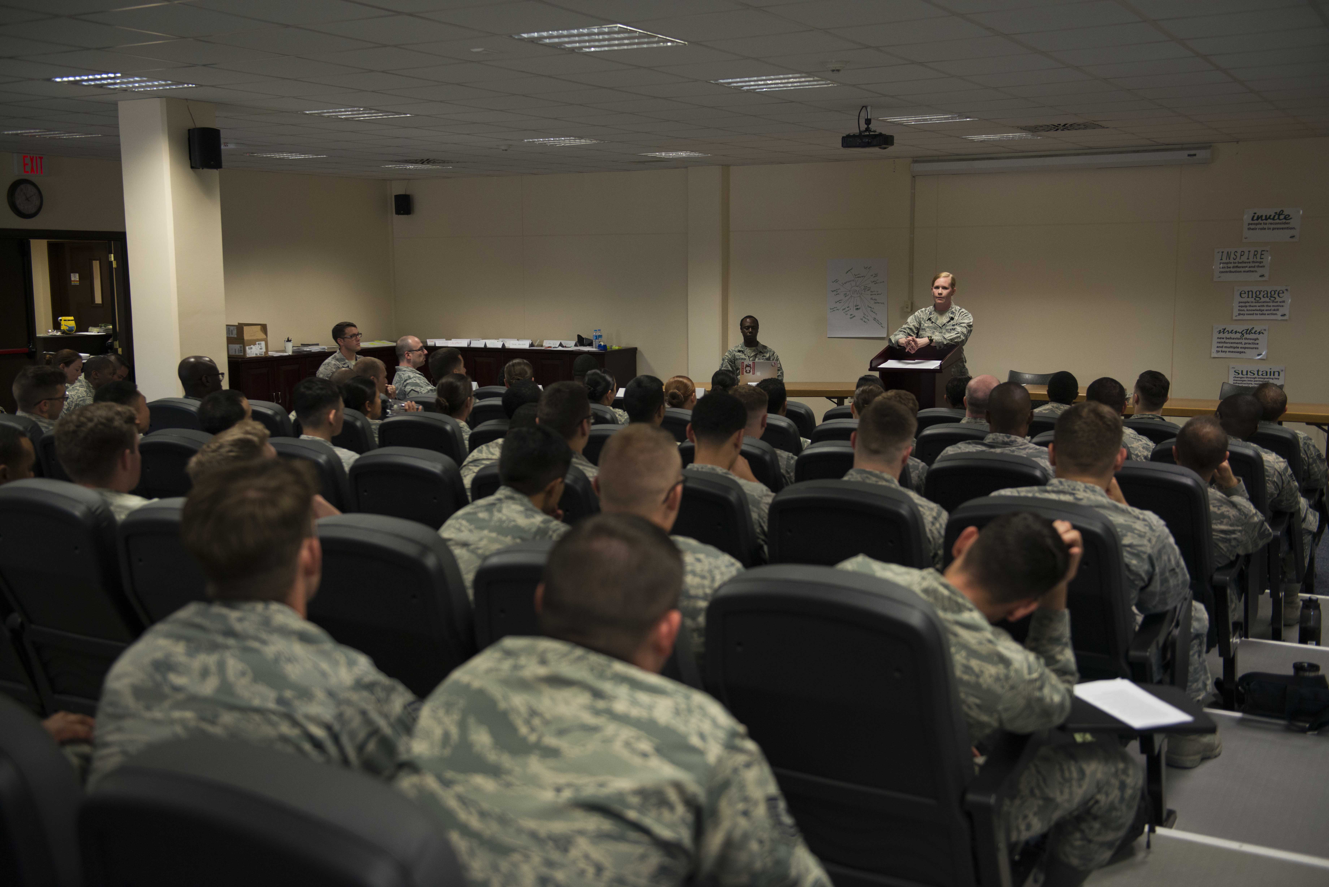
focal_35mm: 38
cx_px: 664
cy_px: 444
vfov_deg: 35.1
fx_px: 1403
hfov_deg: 50.7
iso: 1000
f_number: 3.2
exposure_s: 1/200
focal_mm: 38
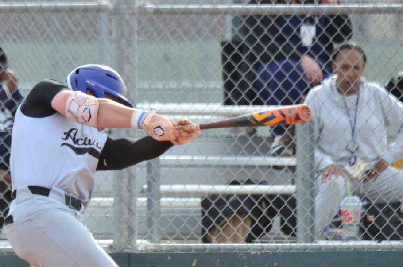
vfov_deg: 1.5
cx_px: 101
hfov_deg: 2.3
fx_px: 10178
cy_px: 201
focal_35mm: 911
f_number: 5.6
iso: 1600
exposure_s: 1/2500
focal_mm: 360
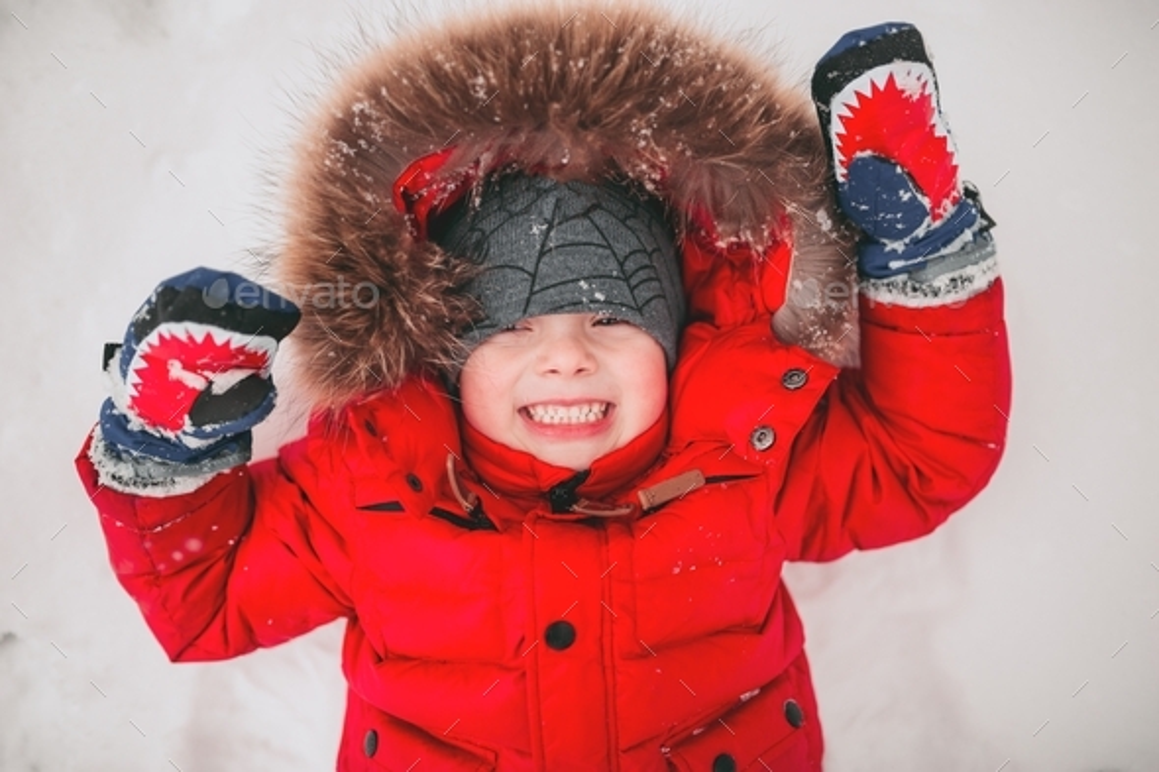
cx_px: 580
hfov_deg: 54.4
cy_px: 386
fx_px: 1126
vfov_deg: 37.8
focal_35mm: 35
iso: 400
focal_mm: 35
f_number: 1.8
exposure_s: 1/320
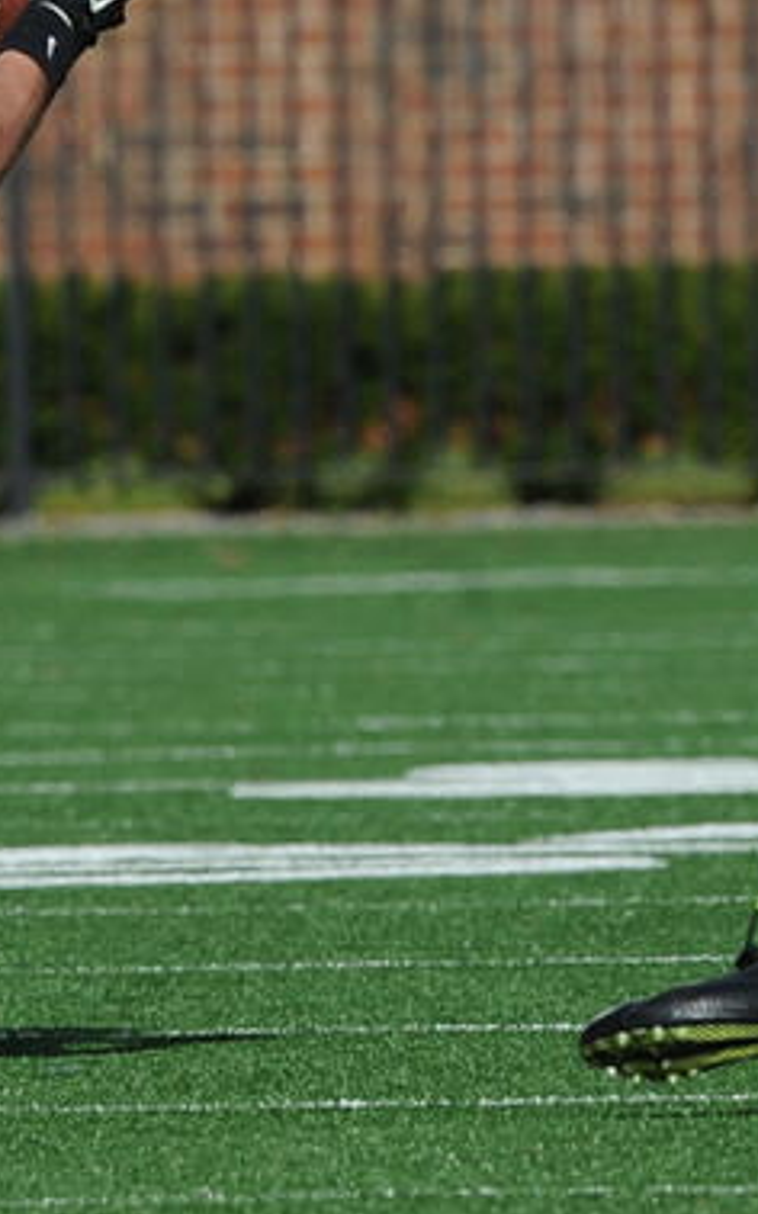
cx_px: 119
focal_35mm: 1510
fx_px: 49948
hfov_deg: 0.9
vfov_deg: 1.4
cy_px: 151
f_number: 8
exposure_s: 1/3200
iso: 800
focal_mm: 400
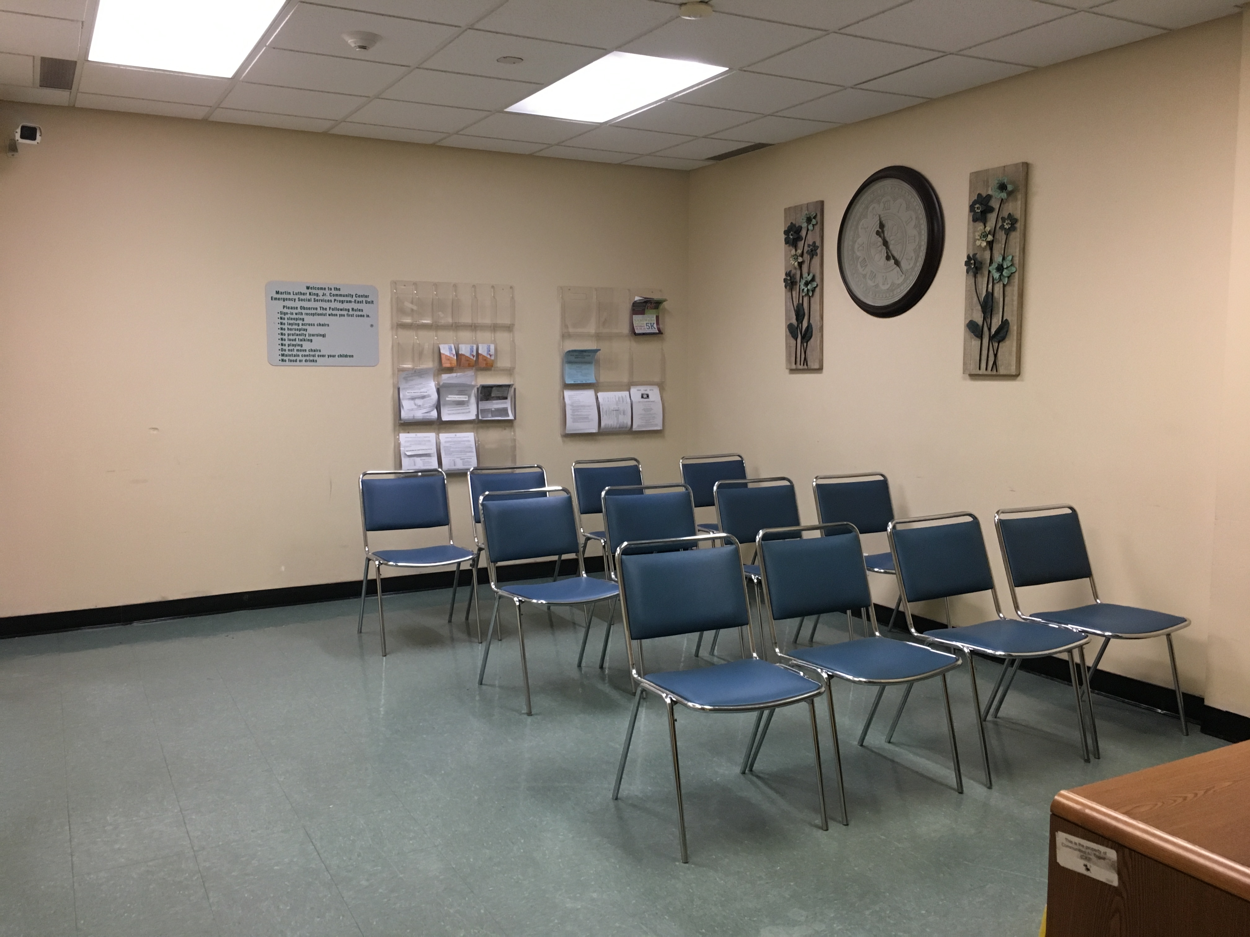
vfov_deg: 48.2
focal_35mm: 29
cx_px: 625
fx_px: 1047
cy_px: 468
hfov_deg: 61.7
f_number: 2.2
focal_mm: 4.15
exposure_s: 1/30
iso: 125
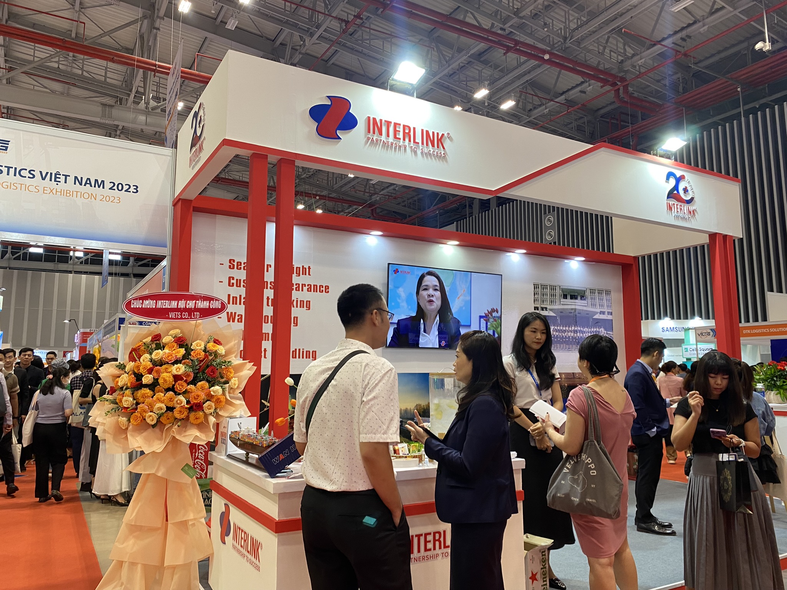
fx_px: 591
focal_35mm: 26
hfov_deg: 67.3
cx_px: 394
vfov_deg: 53.1
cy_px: 295
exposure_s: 1/50
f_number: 1.8
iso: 64
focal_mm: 4.25
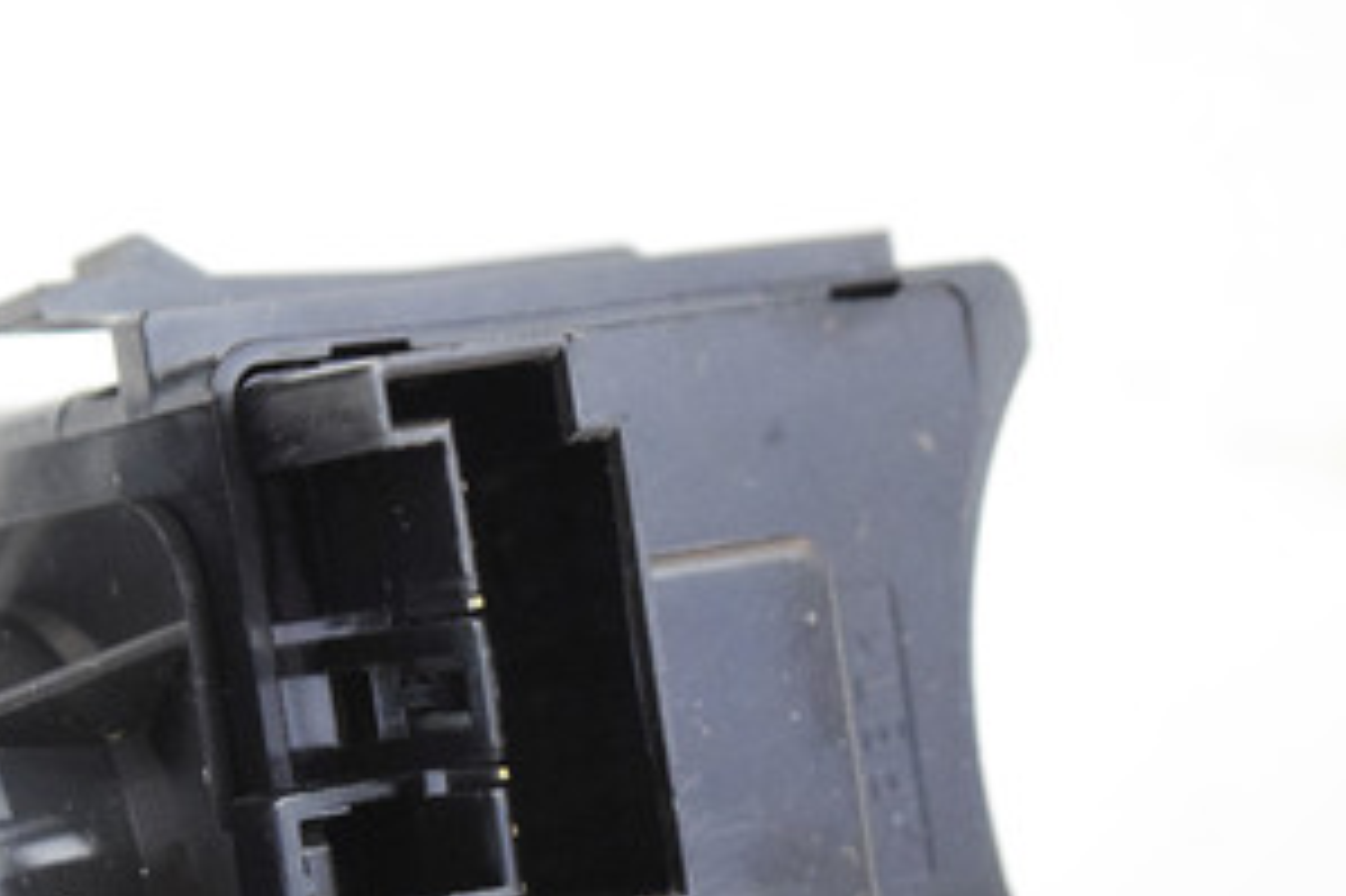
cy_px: 835
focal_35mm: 167
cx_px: 270
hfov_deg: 12.3
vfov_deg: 8.2
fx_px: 6240
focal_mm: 52
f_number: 5.6
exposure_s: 1/60
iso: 4500
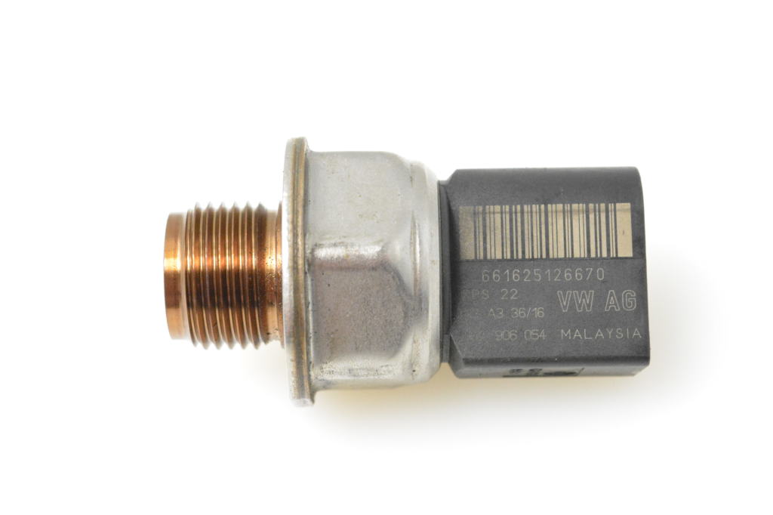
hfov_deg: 24.6
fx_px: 1771
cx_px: 386
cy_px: 258
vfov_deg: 16.5
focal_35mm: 82
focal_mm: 55
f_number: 8
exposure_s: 1/250
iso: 6400
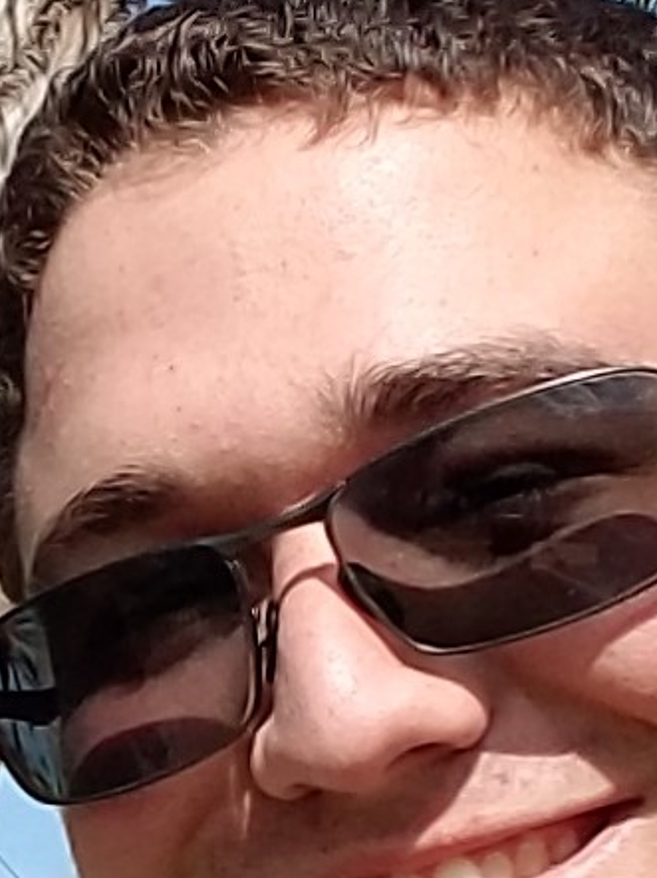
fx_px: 1089
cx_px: 474
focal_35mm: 43
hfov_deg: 33.1
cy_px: 760
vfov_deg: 41.1
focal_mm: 2.1
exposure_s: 1/2296
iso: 50
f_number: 1.7
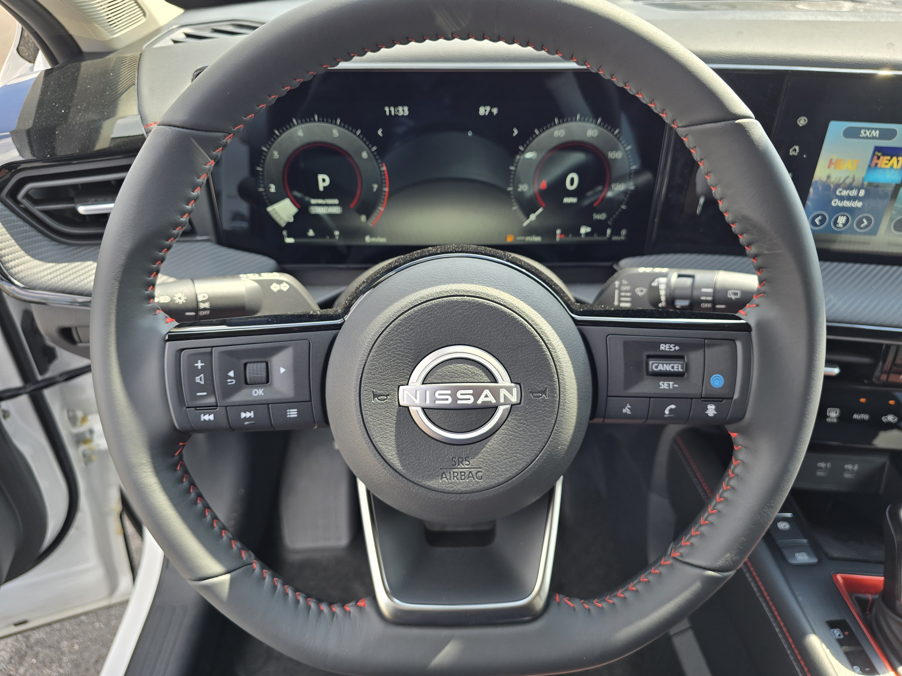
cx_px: 451
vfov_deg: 58.9
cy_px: 338
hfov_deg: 73.9
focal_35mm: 23
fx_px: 599
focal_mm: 6.3
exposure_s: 1/180
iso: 25
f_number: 1.7
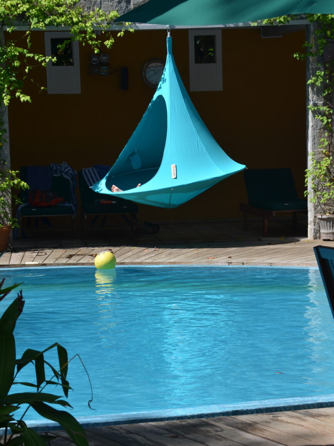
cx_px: 177
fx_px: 1775
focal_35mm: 138
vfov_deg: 14.3
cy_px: 234
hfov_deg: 10.7
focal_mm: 72
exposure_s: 1/250
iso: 125
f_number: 8
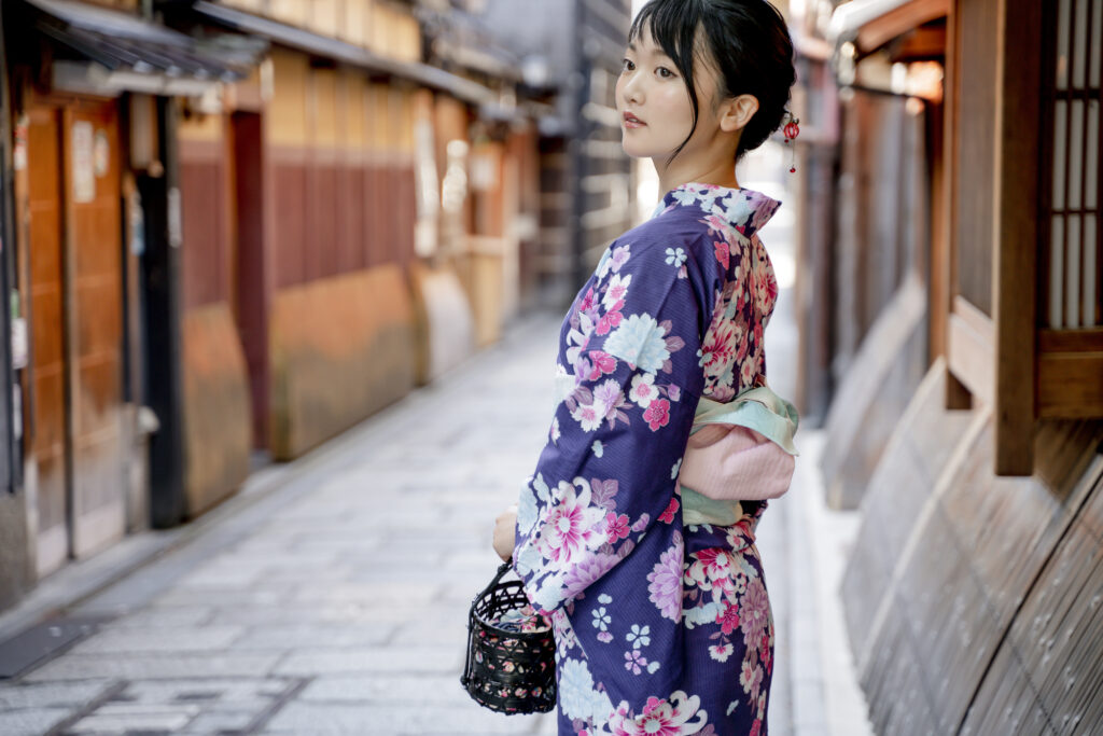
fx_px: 2298
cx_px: 552
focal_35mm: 75
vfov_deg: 18.2
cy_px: 368
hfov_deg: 27.0
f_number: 2.8
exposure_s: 1/320
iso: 400
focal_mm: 75
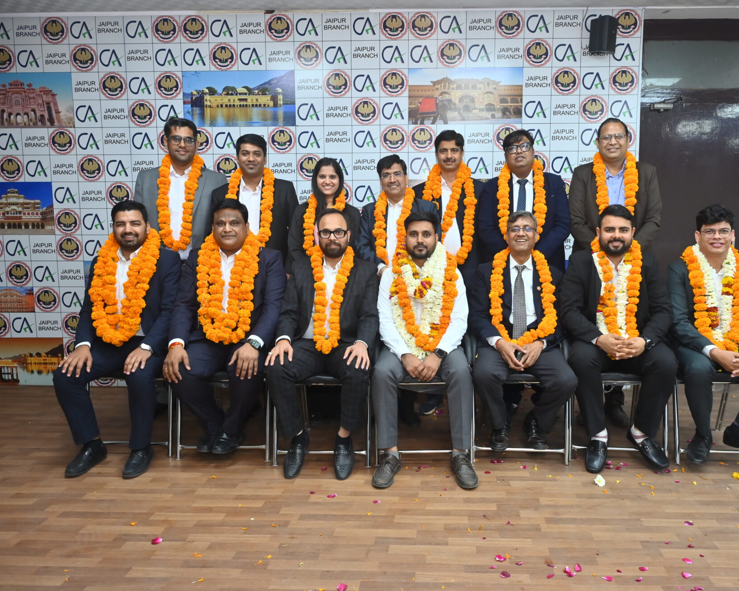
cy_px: 296
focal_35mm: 28
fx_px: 612
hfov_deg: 62.0
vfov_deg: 51.5
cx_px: 411
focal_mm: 24
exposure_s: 1/125
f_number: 4.5
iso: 800
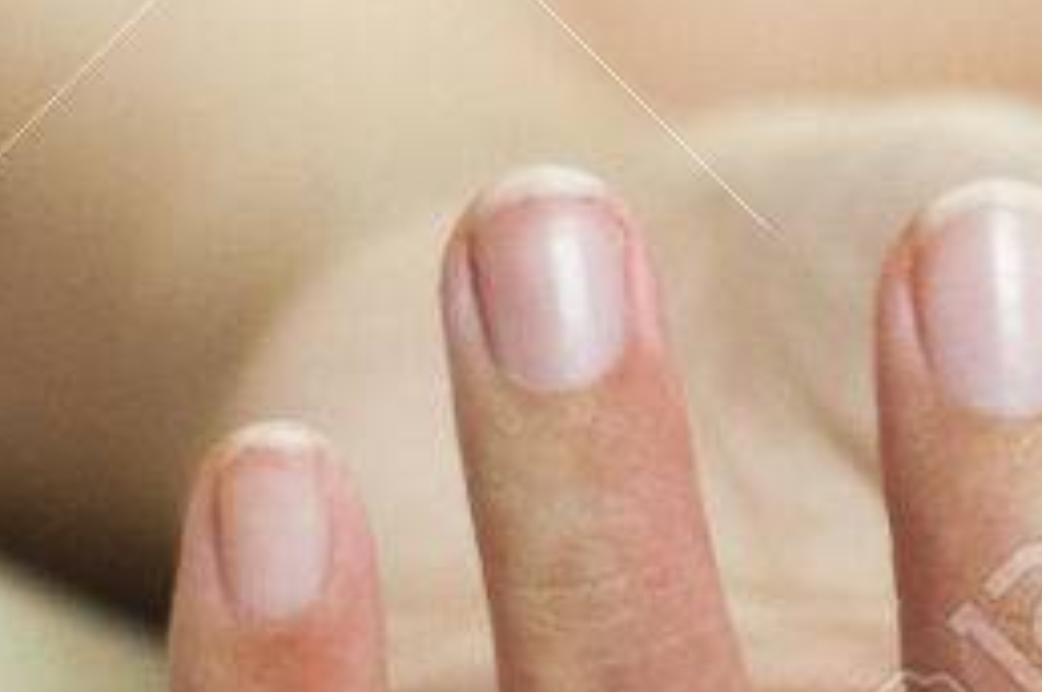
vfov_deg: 3.6
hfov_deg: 5.4
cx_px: 1822
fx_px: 10869
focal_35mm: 376
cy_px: 404
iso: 800
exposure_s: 1/100
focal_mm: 50
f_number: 2.8
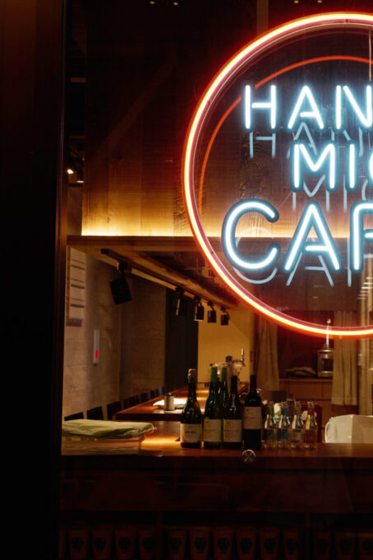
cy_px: 279
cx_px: 290
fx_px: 871
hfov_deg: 23.9
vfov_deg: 35.6
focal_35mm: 56
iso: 1250
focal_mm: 37
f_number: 8
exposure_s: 1/100
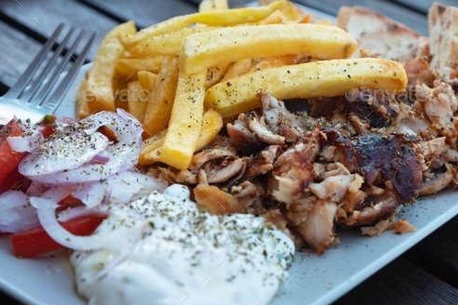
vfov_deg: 15.7
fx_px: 1107
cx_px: 245
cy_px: 138
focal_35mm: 87
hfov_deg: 23.4
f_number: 5
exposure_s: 1/125
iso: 160
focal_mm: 48.4
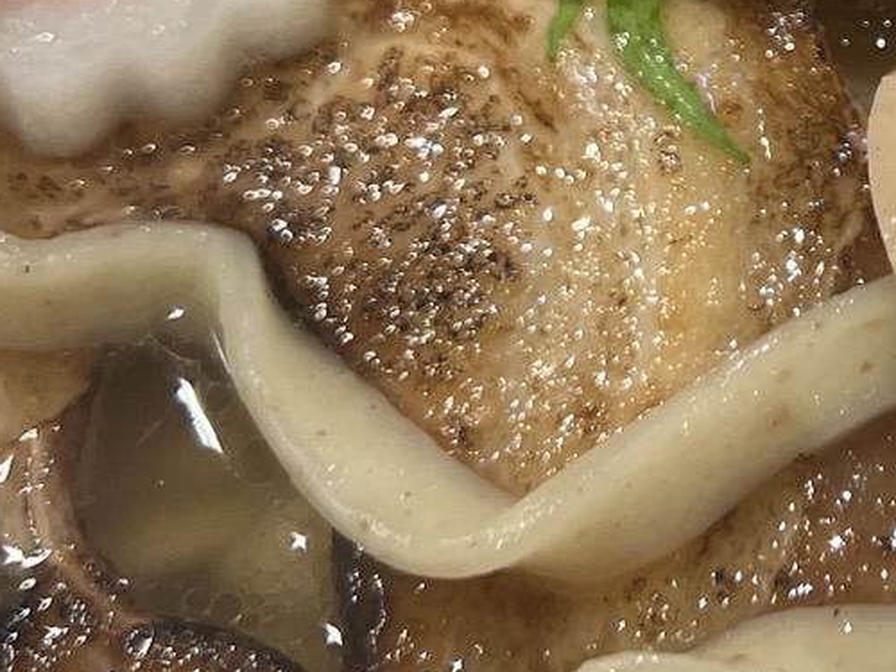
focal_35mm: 104
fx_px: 2692
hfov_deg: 18.1
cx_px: 1021
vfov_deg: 13.7
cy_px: -197
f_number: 1.5
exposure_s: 1/100
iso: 100
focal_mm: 5.7
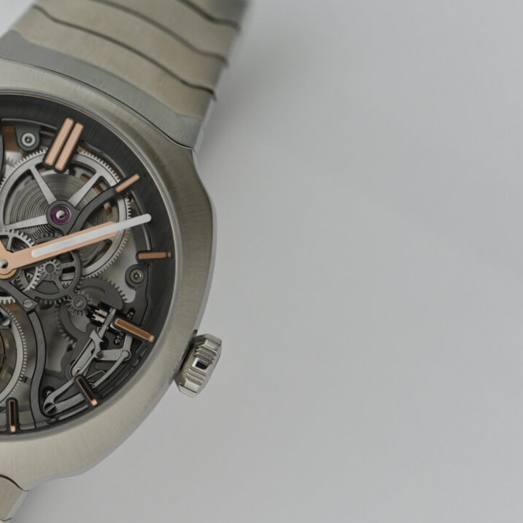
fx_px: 1880
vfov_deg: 15.8
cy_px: 298
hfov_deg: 15.5
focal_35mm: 110
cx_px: -31
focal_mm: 60
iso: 400
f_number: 6.3
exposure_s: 1/80
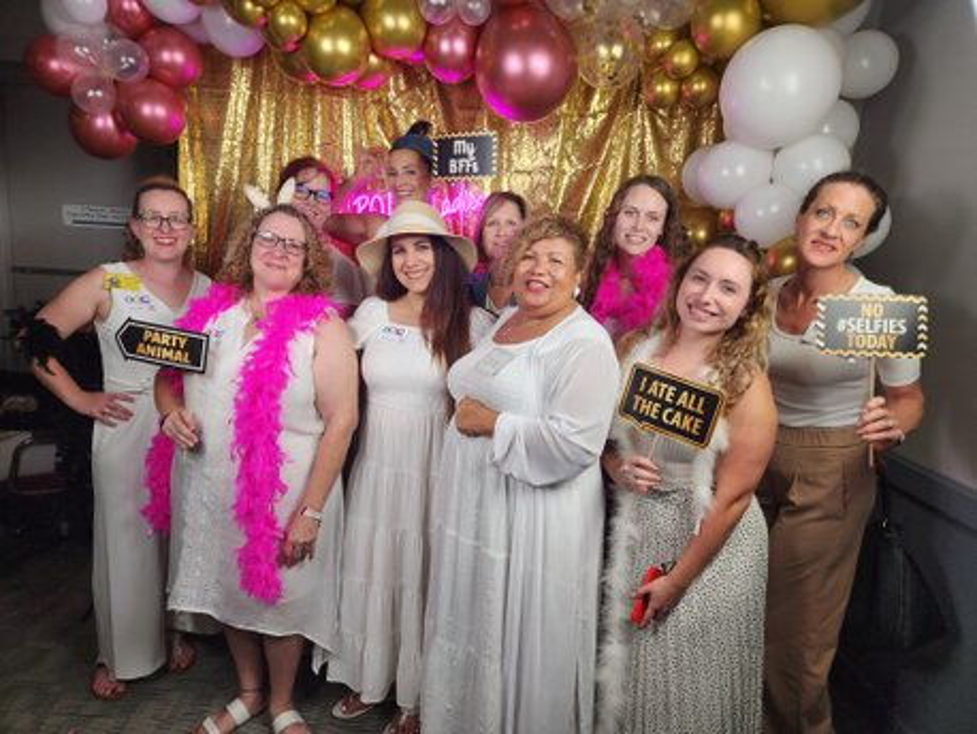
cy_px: 367
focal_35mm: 23
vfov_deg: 58.9
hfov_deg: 73.9
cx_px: 488
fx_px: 649
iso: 64
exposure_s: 1/120
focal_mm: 6.4
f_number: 1.8
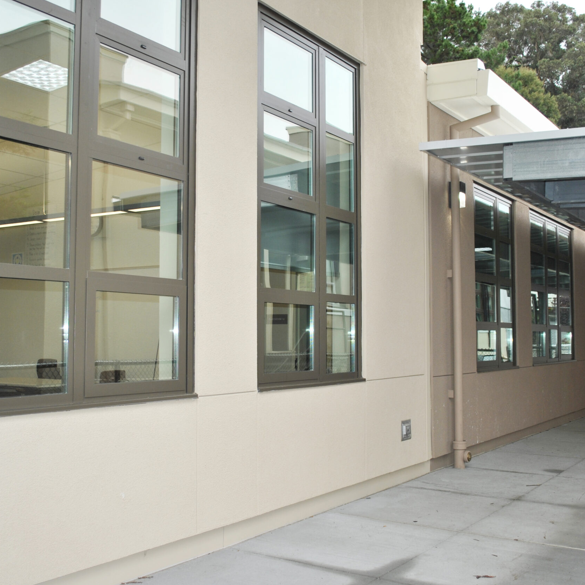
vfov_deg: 42.8
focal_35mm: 39
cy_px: 290
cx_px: 292
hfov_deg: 42.8
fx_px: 746
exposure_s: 1/200
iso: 100
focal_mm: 20
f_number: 4
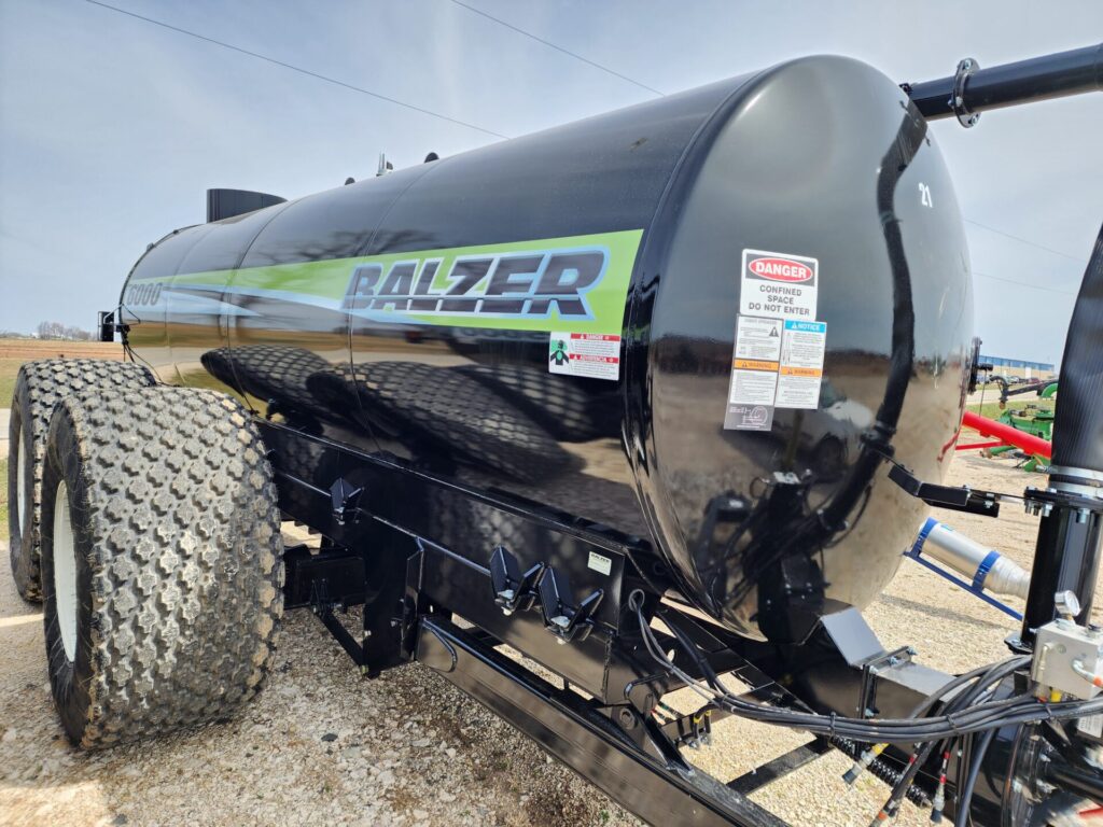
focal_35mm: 23
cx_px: 552
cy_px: 414
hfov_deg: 73.9
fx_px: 733
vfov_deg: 58.9
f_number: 1.8
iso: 12
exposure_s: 1/297
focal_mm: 6.4
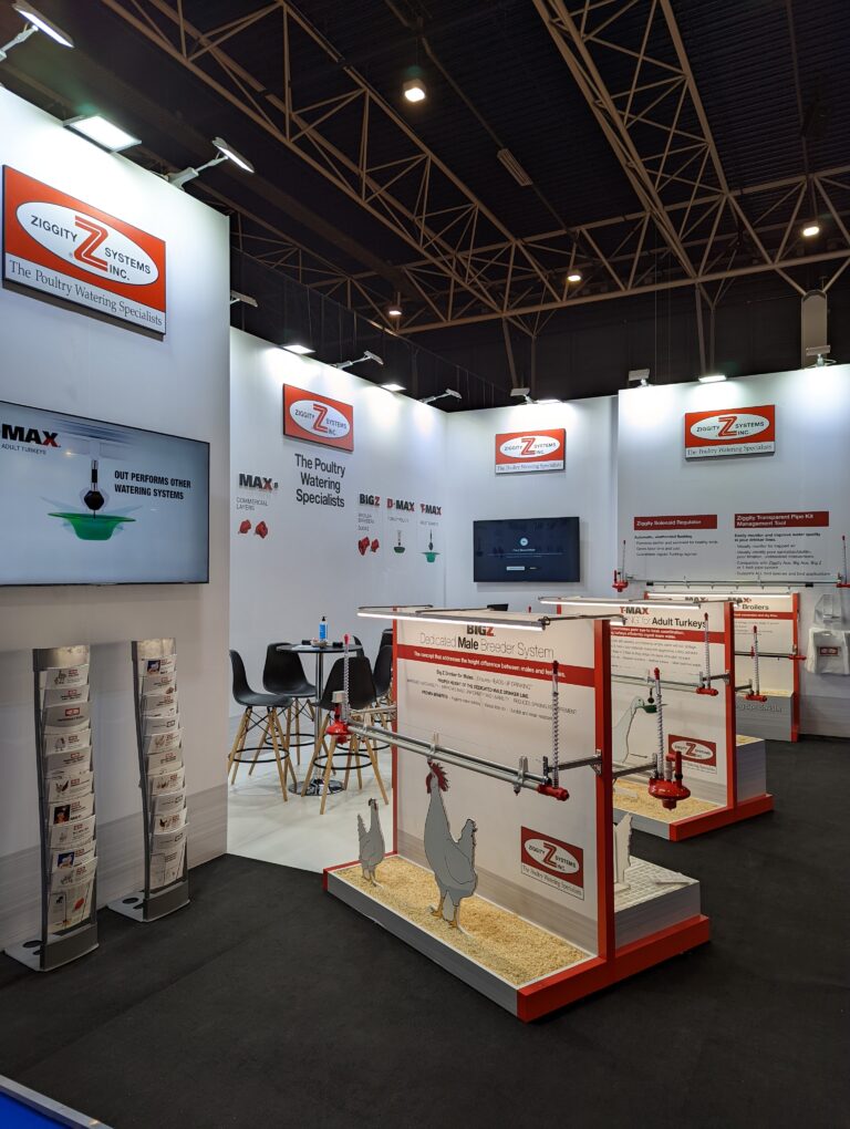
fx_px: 784
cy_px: 564
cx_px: 425
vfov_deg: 71.5
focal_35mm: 24
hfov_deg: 56.9
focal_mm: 6.81
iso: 40
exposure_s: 1/100
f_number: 1.85
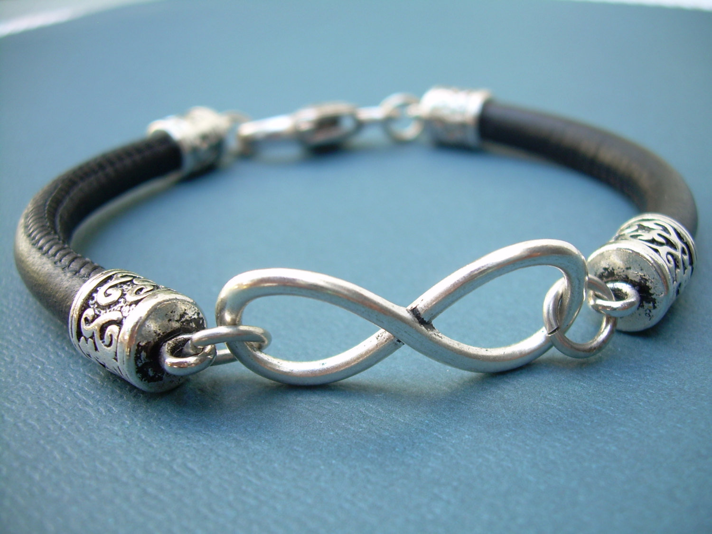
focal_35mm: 38
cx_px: 356
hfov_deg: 49.0
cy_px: 267
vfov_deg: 37.7
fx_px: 782
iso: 50
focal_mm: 6.3
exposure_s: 1/84.8
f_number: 2.8
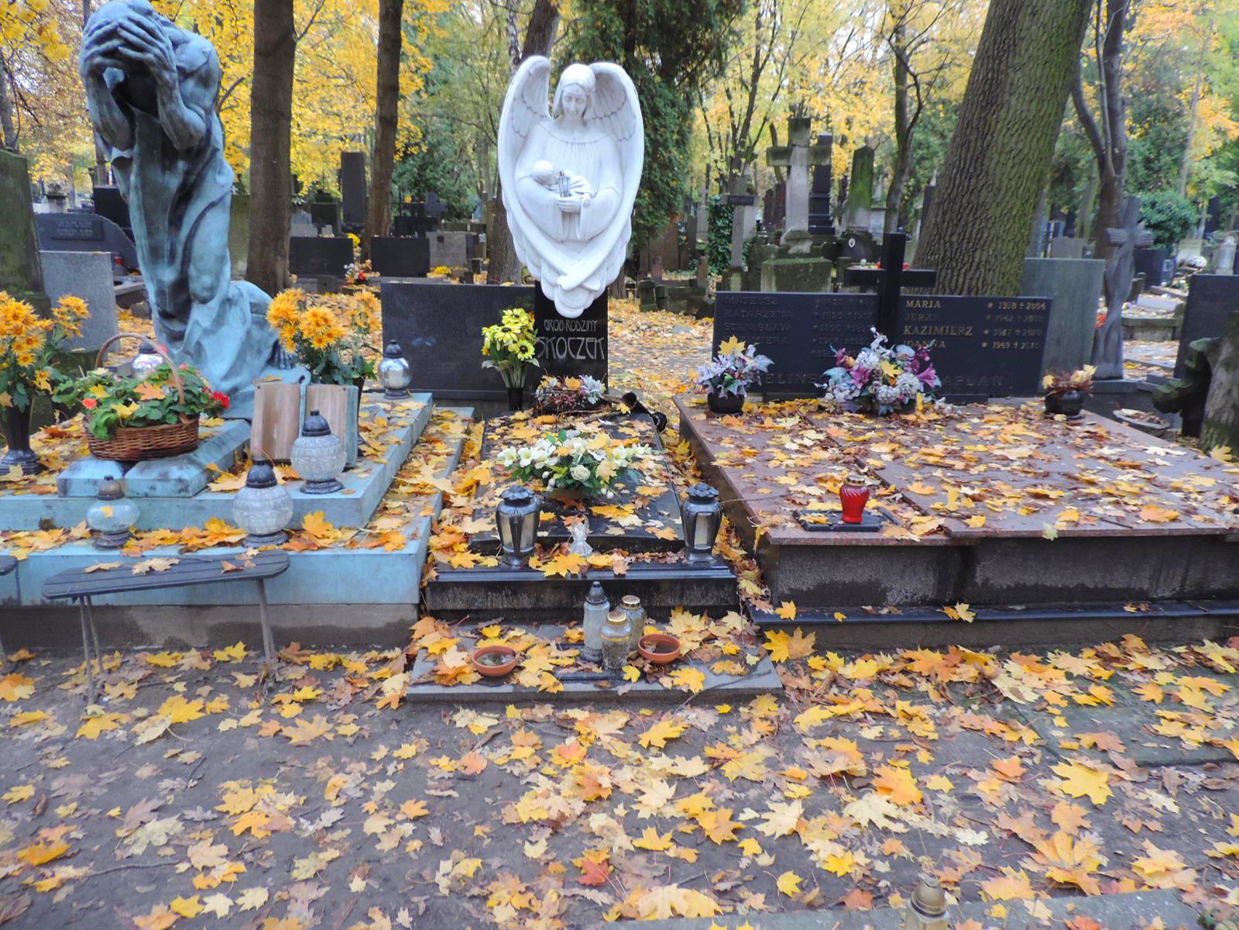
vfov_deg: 56.8
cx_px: 620
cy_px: 465
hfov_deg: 71.6
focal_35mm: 24
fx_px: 859
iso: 280
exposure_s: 1/30
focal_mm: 4.3
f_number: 3
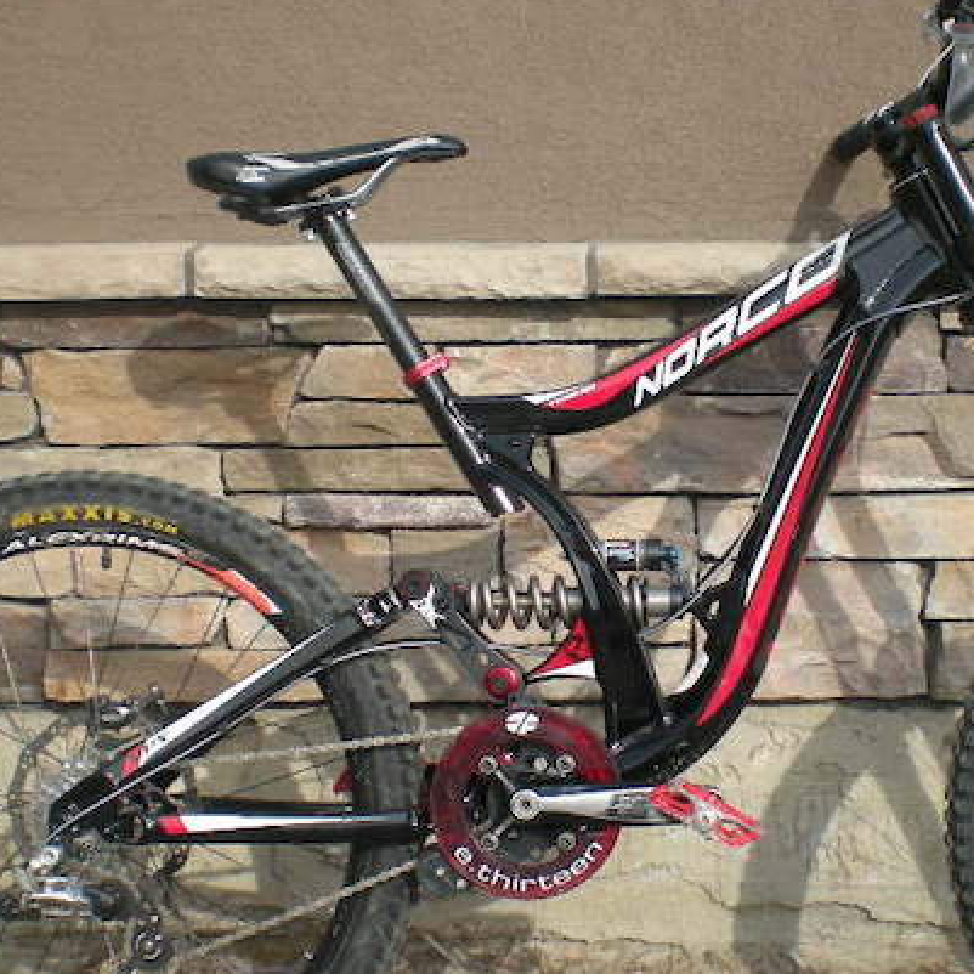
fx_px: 2133
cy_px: 581
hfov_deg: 25.5
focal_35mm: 67
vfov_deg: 25.7
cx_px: 683
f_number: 4.6
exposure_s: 1/240
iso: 64
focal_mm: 6.3
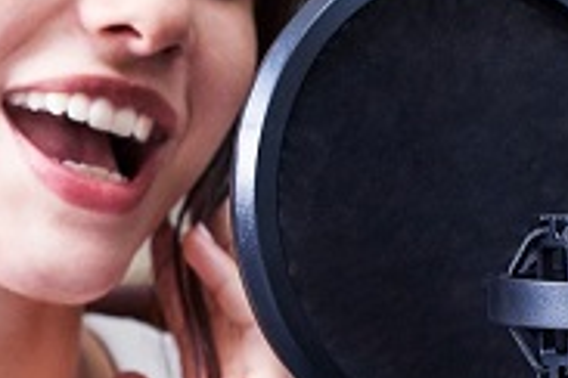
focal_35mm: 371
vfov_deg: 3.7
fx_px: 5853
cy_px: 150
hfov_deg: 5.6
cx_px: 357
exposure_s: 1/200
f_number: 4
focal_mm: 85
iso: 1600
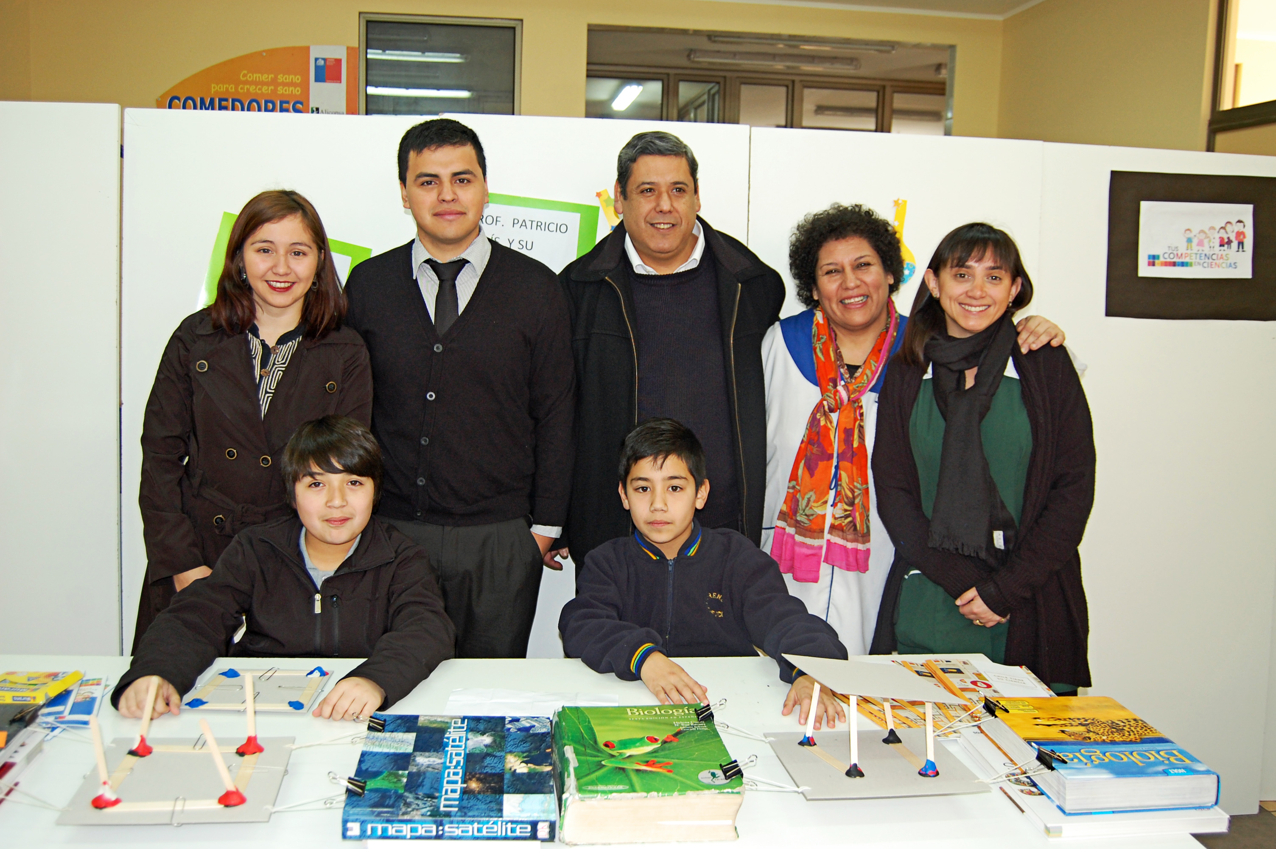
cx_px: 638
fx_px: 1169
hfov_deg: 57.3
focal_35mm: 33
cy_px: 424
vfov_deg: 39.9
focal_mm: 22
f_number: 3.8
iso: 400
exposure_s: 1/60
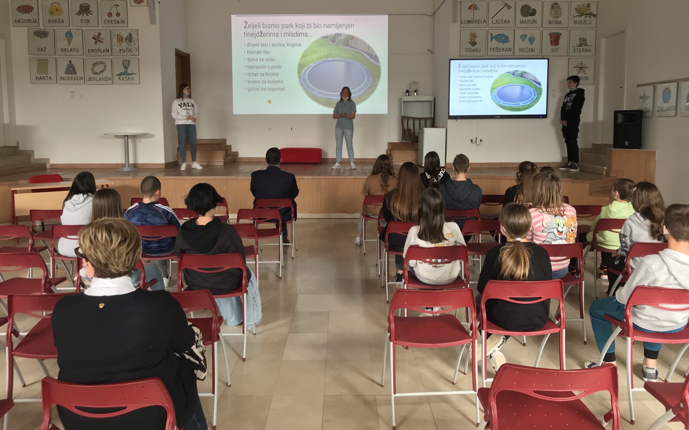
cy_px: 186
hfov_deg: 62.9
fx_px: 563
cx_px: 344
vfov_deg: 41.7
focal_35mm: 30
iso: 40
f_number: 1.8
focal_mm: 3.99
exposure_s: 1/30
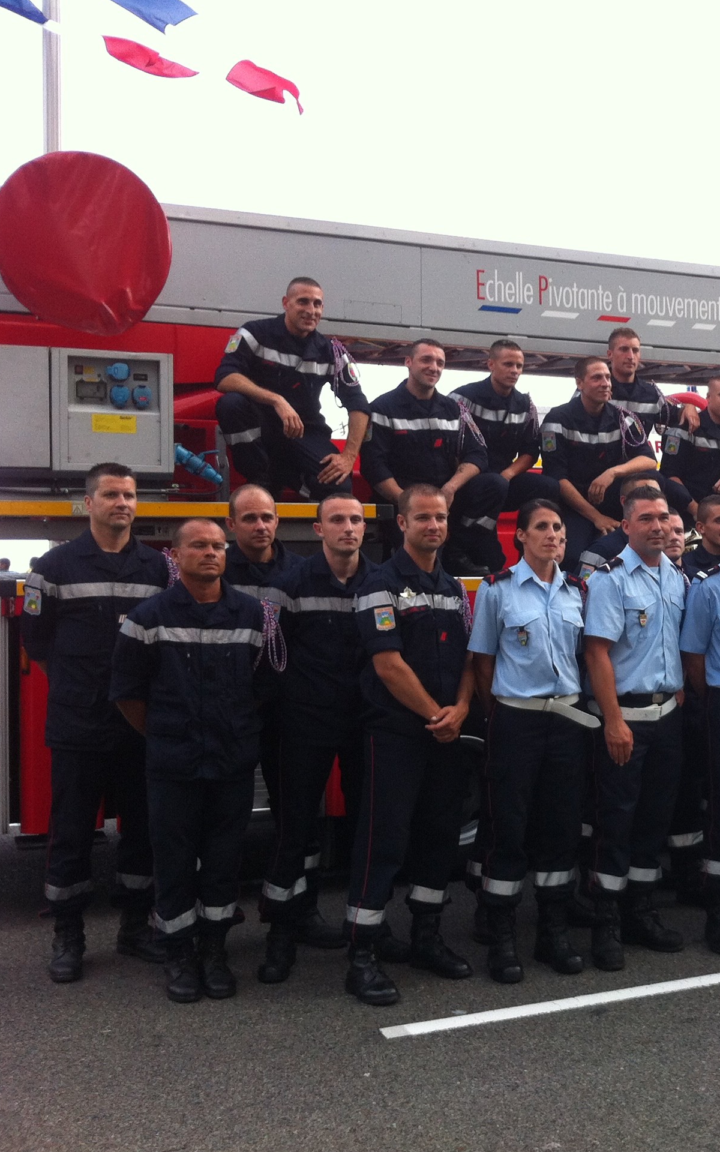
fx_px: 1570
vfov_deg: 40.3
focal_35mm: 50
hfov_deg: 24.4
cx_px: 751
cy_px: 576
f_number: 2.8
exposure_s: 1/120
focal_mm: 3.85
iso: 100
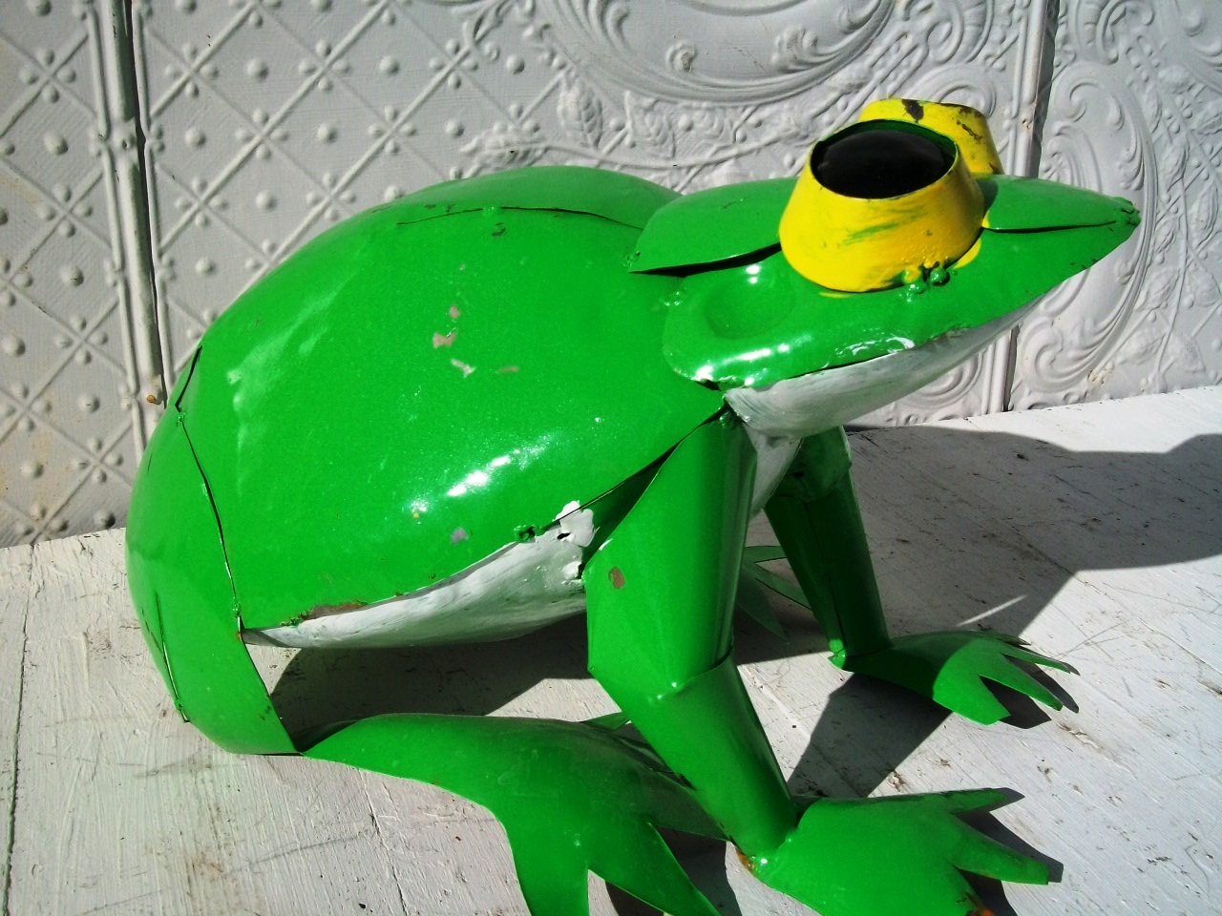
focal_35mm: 36
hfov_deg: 51.4
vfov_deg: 39.7
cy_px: 458
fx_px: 1271
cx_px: 611
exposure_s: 1/1401
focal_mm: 6
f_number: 4.8
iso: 80
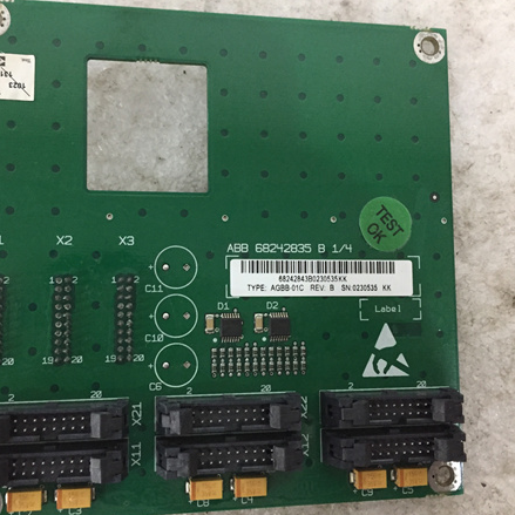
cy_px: 257
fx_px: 589
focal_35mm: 35
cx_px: 219
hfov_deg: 47.1
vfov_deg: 47.2
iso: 250
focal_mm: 4.15
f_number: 2.2
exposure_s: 1/25
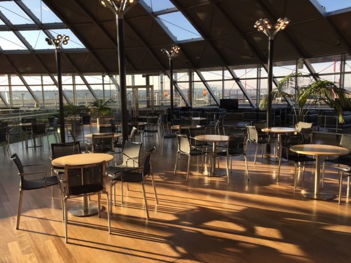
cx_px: 176
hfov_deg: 61.6
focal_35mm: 29
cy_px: 132
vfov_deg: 48.3
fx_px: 294
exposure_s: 1/384
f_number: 2.2
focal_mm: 4.15
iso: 32
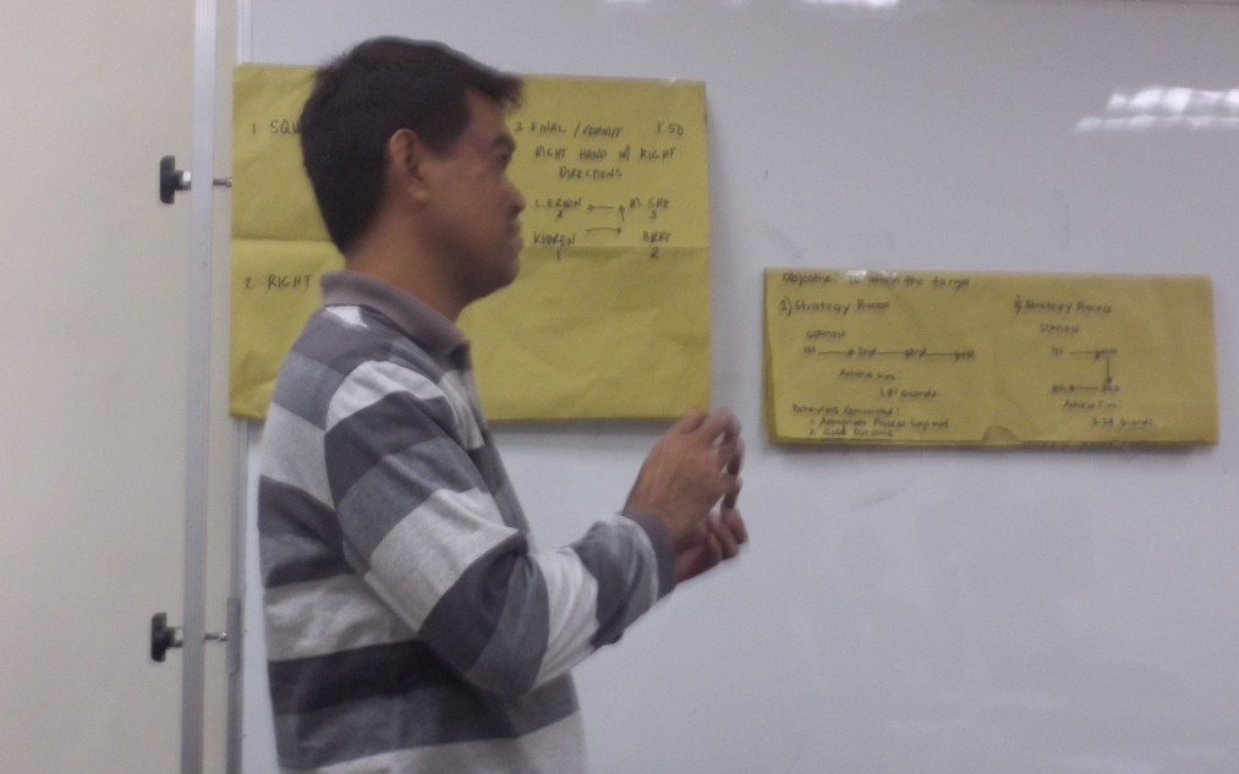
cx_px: 616
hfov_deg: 27.9
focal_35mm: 74
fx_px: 2499
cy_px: 416
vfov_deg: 17.6
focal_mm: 9.7
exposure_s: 1/8
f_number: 5.3
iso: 231
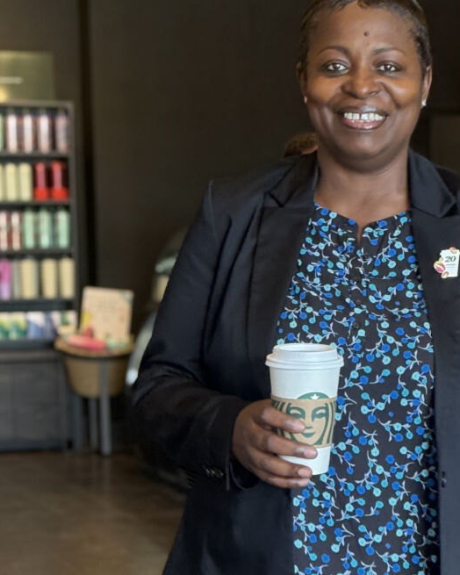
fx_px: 2025
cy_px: 442
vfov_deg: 16.1
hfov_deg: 12.9
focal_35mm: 119
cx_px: 369
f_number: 1.78
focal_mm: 6.76
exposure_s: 1/40
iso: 250
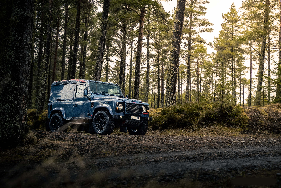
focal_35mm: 50
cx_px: 140
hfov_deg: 39.6
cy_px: 94
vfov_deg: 27.0
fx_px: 390
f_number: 5
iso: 5000
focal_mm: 50
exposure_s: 1/80
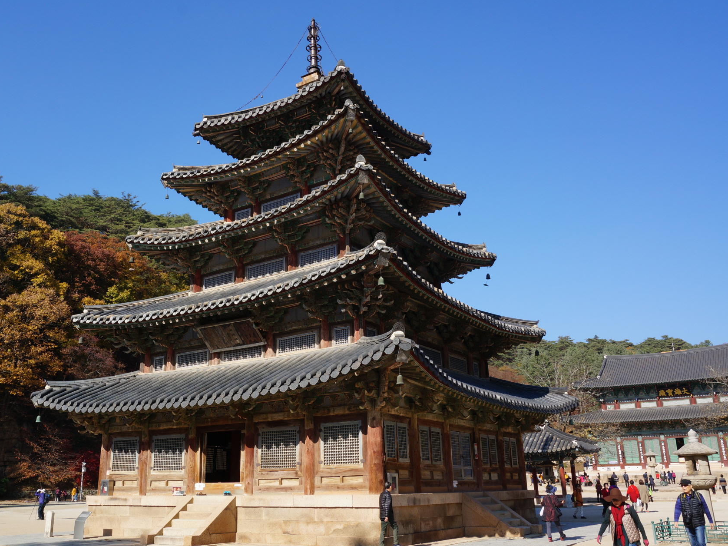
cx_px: 315
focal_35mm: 33
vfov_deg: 42.9
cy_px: 270
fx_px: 694
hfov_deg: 55.2
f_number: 11
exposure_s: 1/80
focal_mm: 20
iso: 100
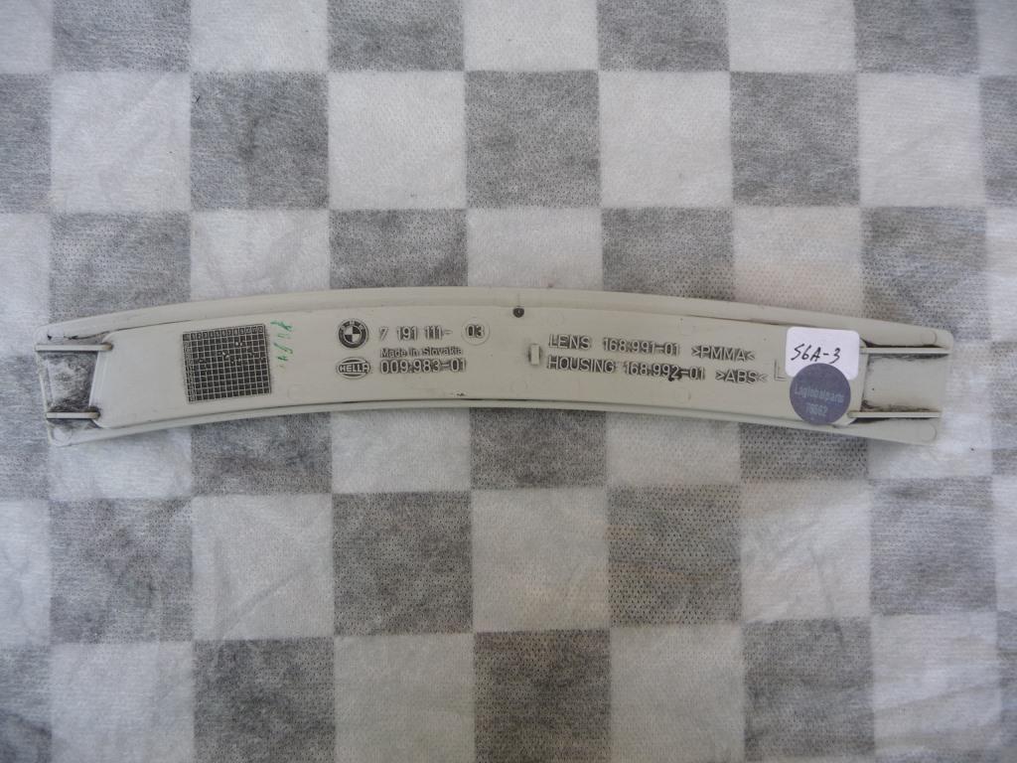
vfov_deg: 49.7
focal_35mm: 28
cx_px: 508
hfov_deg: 63.4
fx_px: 823
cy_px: 382
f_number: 3.3
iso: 100
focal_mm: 4.7
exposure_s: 1/50
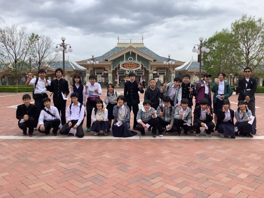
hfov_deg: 58.4
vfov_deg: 45.4
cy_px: 99
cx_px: 132
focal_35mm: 31
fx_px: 236
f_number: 2.4
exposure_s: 1/1181
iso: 25
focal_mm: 3.3
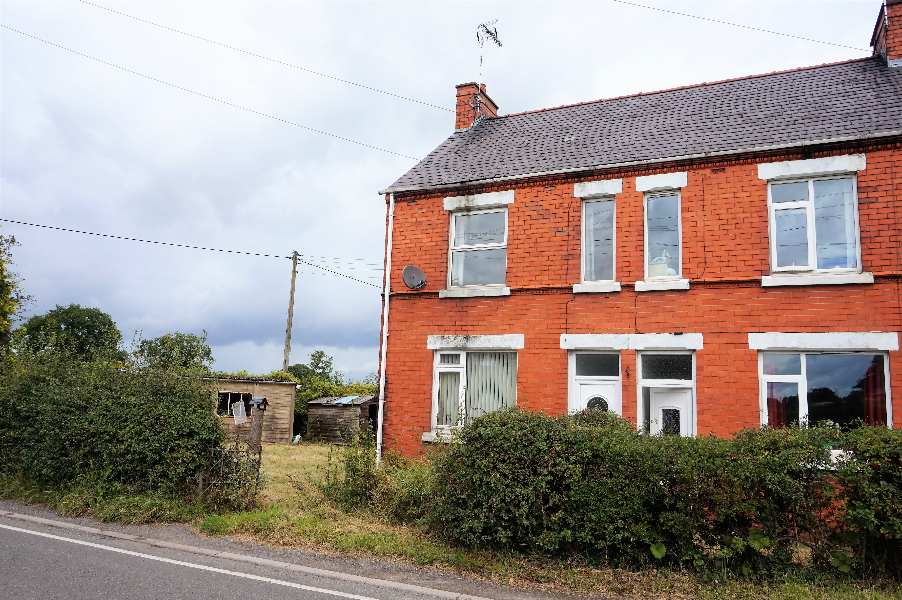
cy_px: 300
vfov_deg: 47.9
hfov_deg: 67.4
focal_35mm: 27
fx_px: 676
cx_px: 451
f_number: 14
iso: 100
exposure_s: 1/80
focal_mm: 18
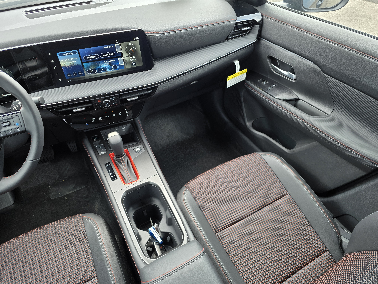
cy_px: 142
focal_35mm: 23
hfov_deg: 73.9
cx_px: 189
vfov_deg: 58.9
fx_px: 251
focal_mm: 6.3
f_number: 1.7
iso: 50
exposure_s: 1/180
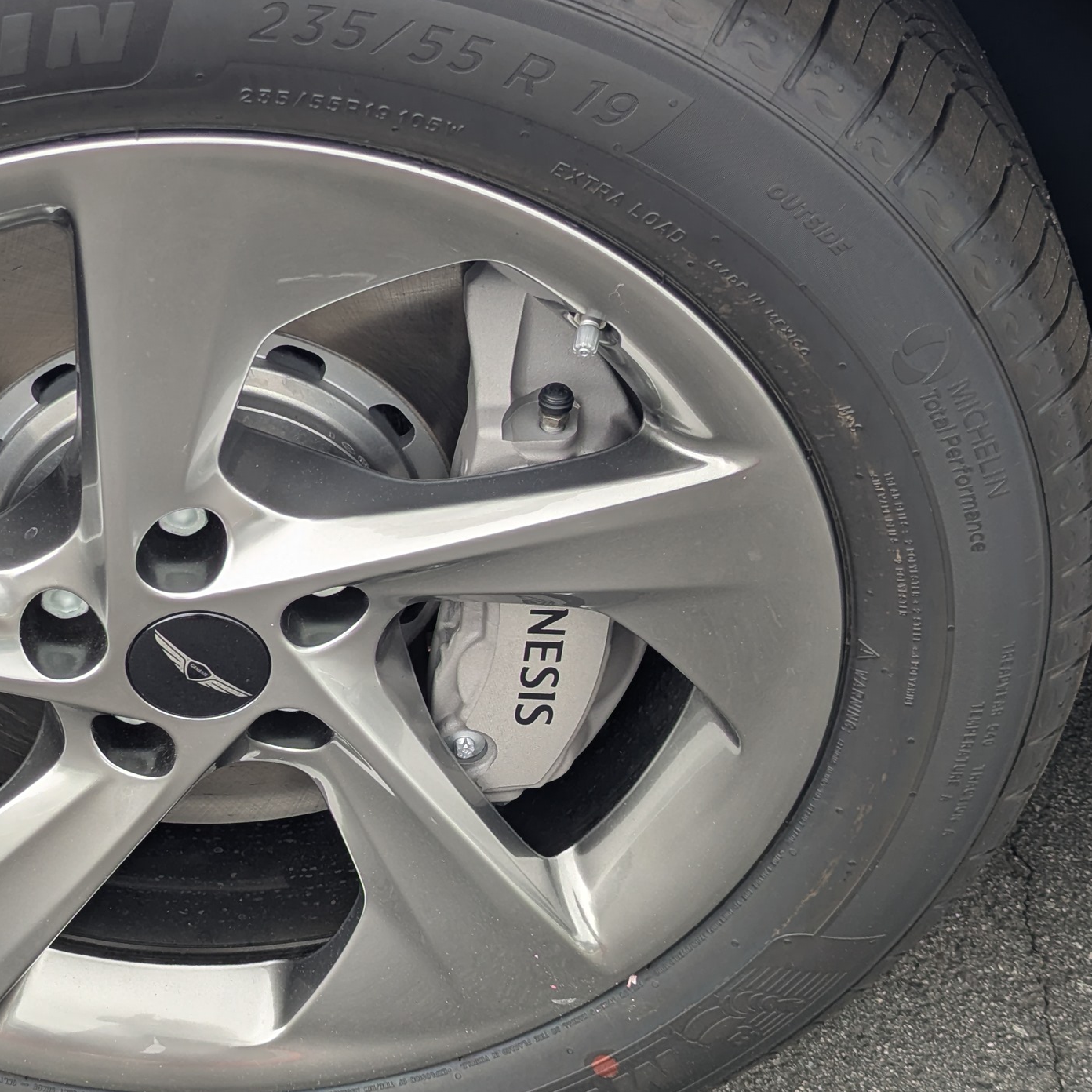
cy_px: 510
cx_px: 211
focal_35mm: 78
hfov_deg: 21.9
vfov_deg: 22.2
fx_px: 2784
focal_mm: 6.81
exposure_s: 1/384
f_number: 1.85
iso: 45
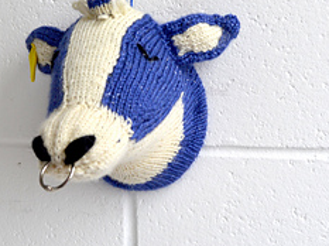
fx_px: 588
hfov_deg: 30.9
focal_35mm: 62
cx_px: 99
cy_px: 70
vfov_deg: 23.4
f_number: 5.6
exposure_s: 1/80
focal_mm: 20
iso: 100
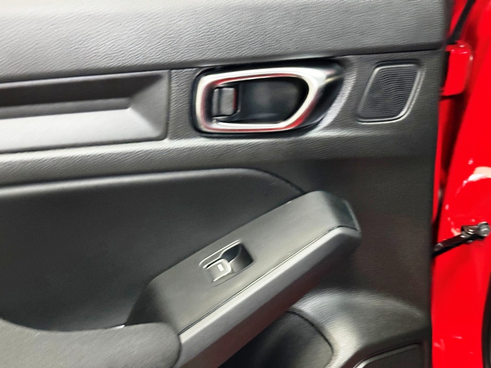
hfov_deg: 39.7
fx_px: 681
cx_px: 246
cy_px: 184
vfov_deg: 30.3
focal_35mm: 48
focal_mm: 6.86
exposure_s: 1/30
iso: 640
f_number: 1.78
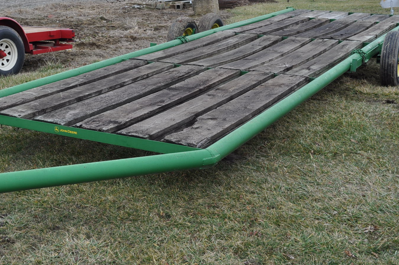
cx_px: 147
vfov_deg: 23.7
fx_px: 631
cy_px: 137
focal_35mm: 57
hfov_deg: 34.9
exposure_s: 1/200
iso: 200
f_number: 7.1
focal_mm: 24
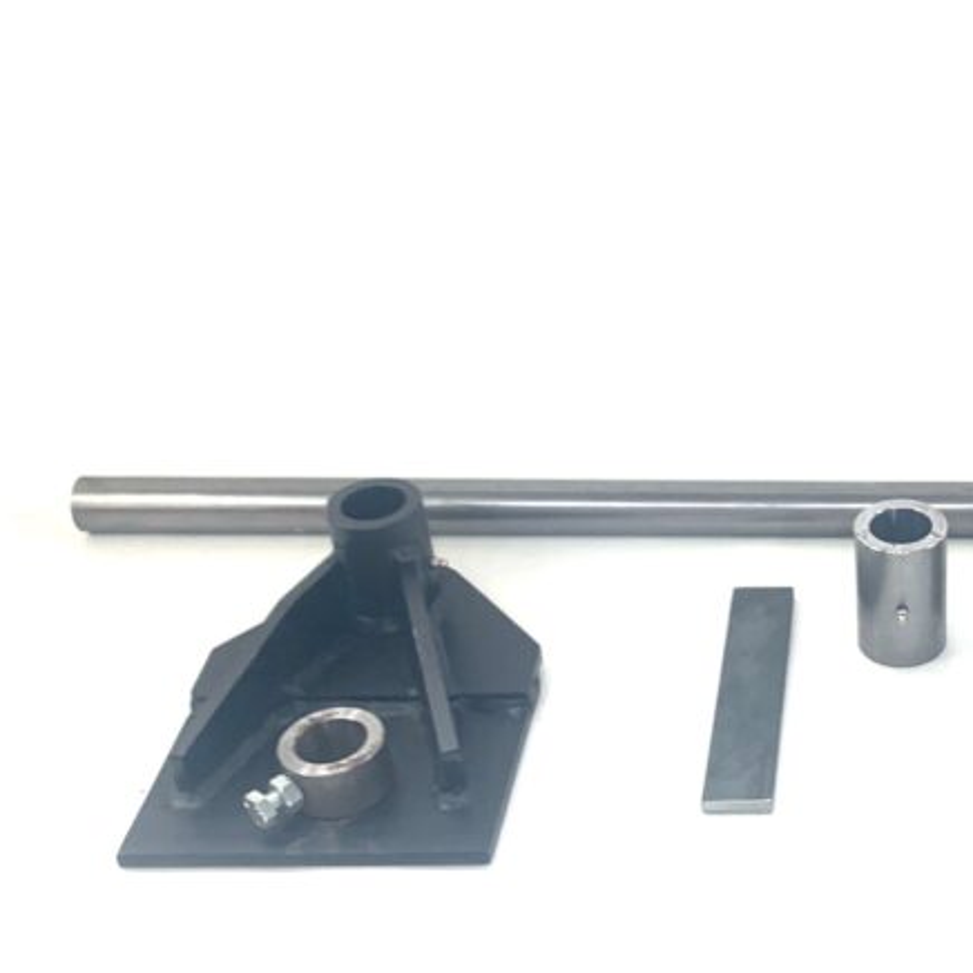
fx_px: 1717
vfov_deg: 31.5
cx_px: 946
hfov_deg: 29.7
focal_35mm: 54
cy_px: 603
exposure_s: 1/157
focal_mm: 4.25
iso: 25
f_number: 1.8
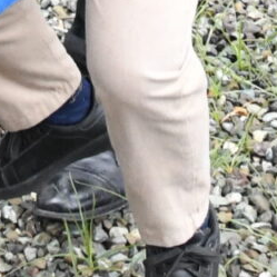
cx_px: -120
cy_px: -447
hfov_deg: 9.1
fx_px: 1711
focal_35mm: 189
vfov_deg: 8.3
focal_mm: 18
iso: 1600
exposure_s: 1/250
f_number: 8
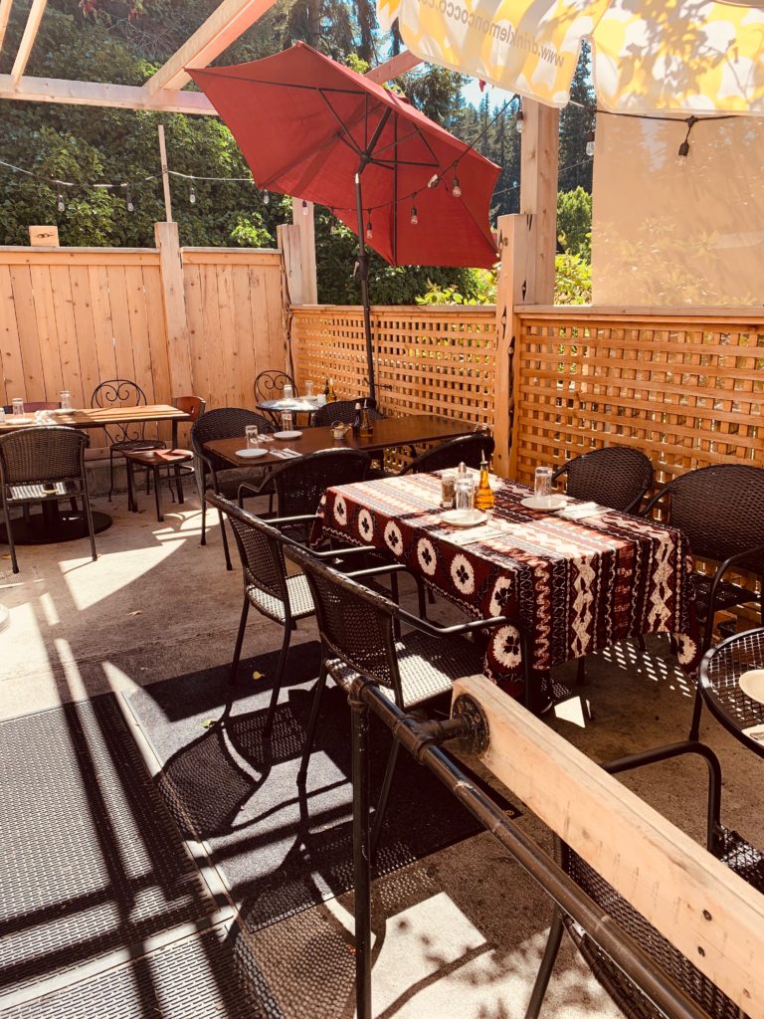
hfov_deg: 53.1
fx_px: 765
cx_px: 382
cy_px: 510
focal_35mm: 26
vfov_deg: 67.3
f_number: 1.8
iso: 25
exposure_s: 1/426
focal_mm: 4.25
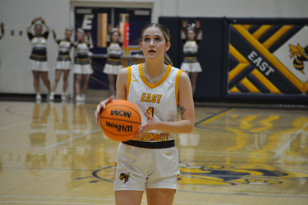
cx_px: 154
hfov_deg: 12.5
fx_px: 1410
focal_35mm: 165
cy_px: 102
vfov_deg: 8.3
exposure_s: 1/100
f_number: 4.5
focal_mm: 110
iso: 1600
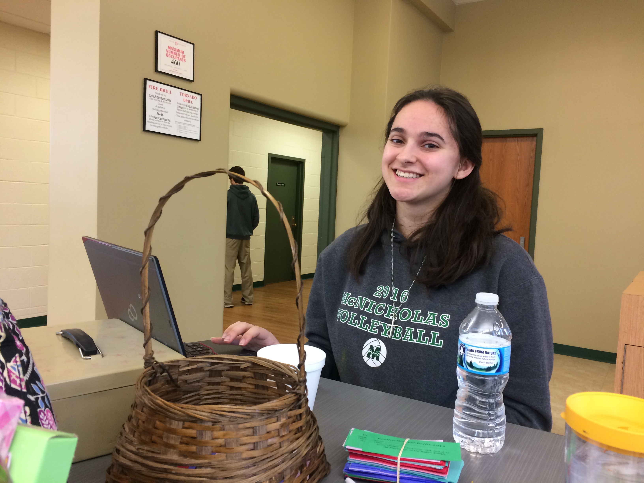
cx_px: 322
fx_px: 540
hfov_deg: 61.7
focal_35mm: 29
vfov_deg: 48.2
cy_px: 242
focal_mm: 4.15
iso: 100
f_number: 2.2
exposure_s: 1/30
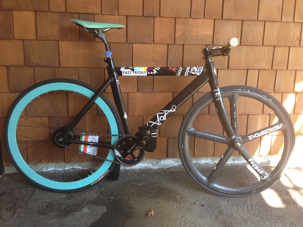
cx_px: 152
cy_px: 114
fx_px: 289
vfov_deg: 42.9
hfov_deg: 55.4
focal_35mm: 33
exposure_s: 1/60
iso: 64
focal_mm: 4.12
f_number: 2.4
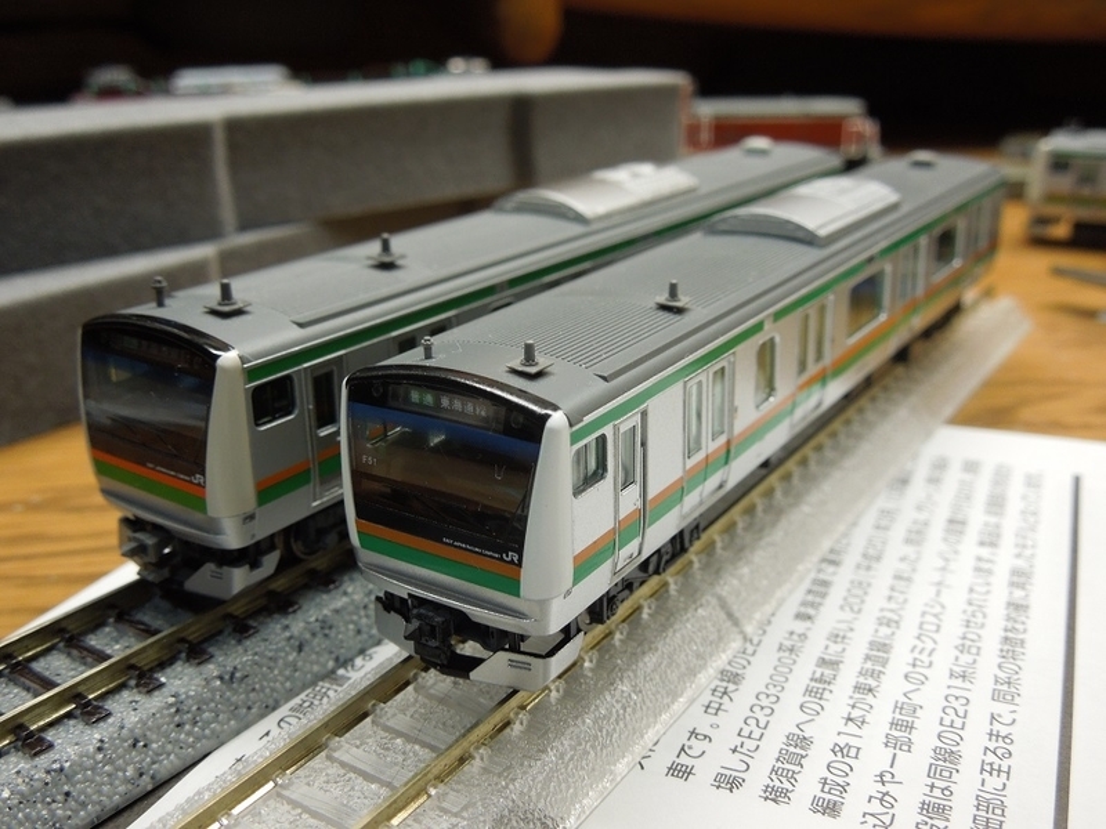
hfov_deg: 52.6
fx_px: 1118
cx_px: 553
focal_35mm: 35
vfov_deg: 40.7
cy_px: 414
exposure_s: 1/50
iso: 250
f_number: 3.7
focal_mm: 6.3
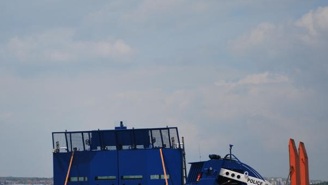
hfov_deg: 14.7
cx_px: 88
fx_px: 1269
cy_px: 124
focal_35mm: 146
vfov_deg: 8.3
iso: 100
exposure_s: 1/250
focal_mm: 55
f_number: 5.6
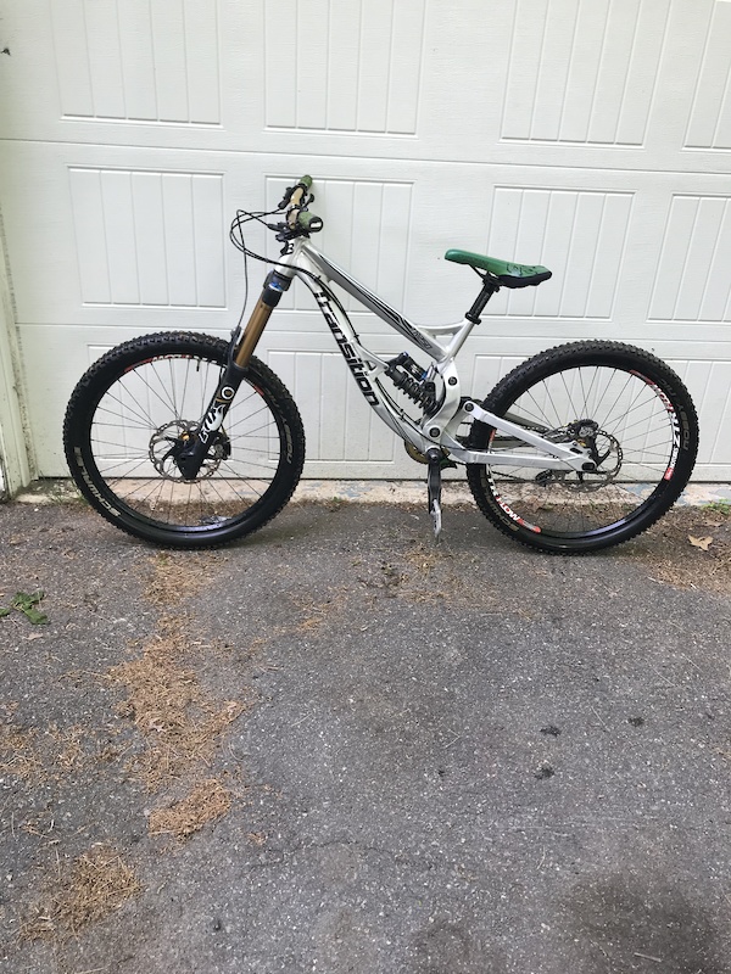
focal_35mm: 28
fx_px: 788
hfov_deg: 49.7
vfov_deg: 63.4
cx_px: 366
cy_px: 487
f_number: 1.8
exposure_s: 1/120
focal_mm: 3.99
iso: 20
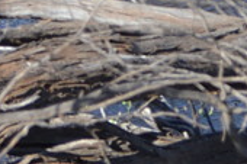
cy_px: -339
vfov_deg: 2.6
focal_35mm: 512
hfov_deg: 3.9
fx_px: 3510
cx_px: -506
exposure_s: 1/250
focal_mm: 55
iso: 180
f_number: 8
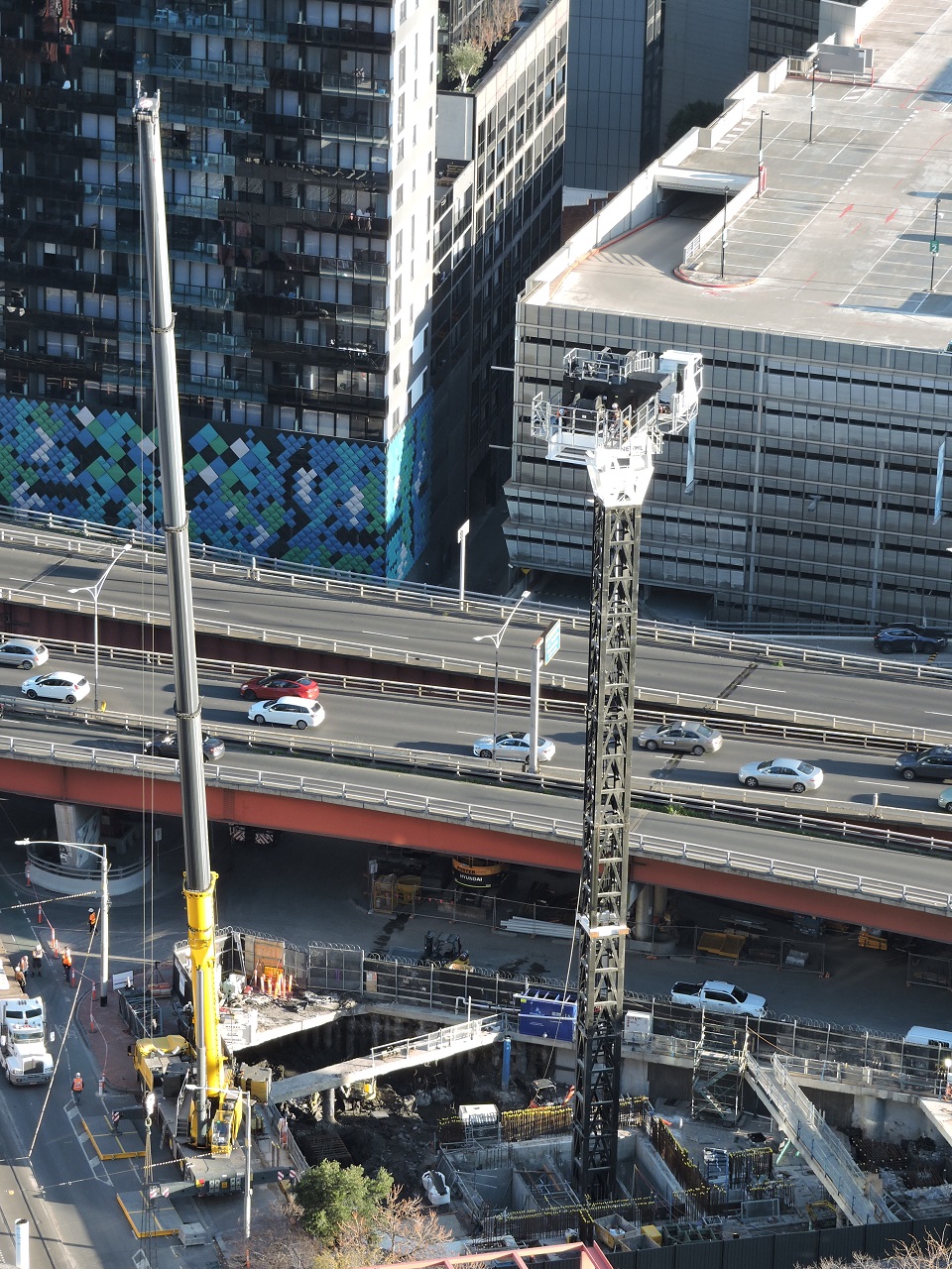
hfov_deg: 11.0
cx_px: 476
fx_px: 4950
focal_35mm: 135
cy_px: 634
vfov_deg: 14.6
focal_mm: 24.2
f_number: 5
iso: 100
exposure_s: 1/80
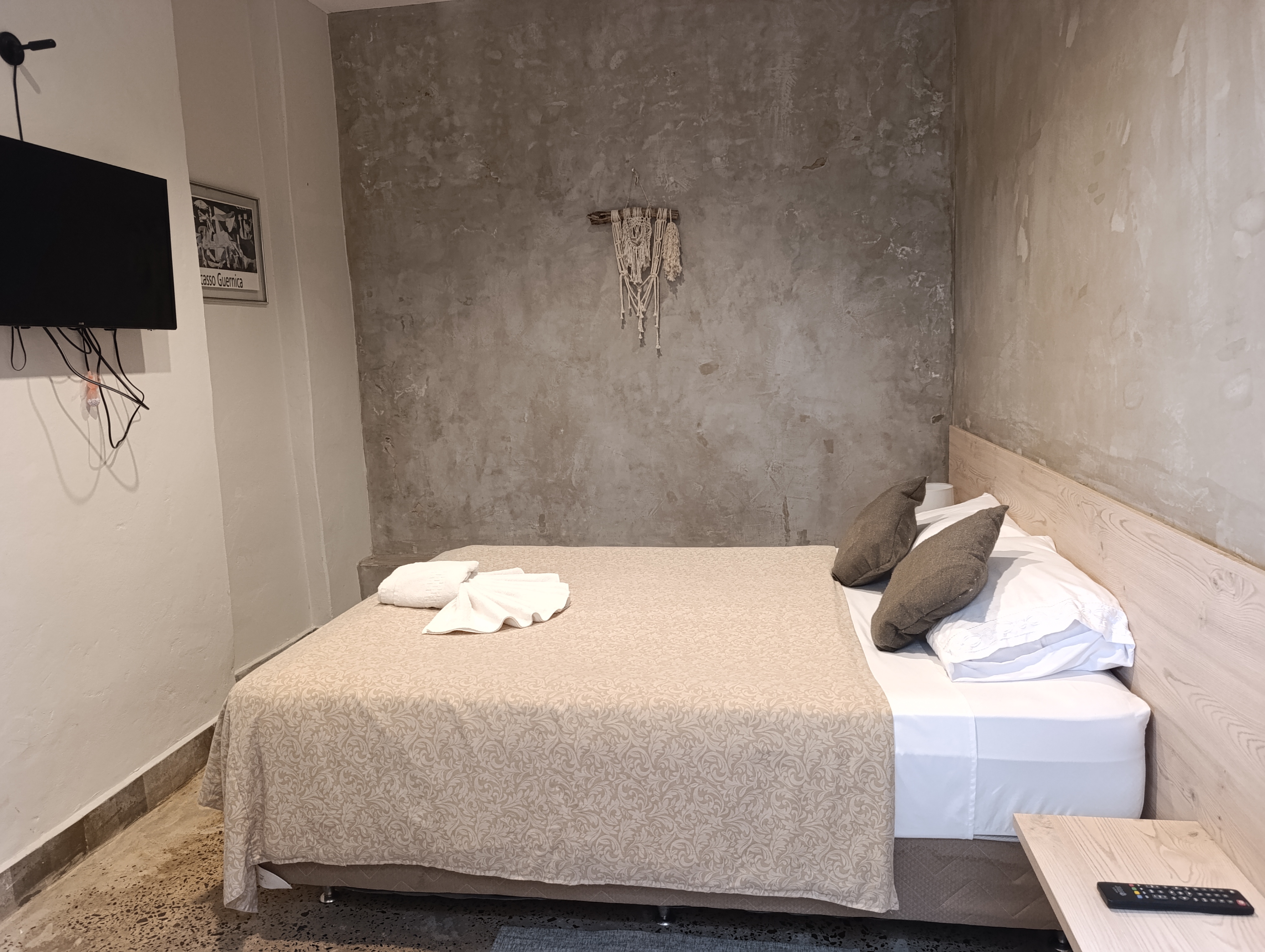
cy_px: 476
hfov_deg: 73.8
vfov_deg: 59.0
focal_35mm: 23
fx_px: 842
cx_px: 632
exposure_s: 1/33.3
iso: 1000
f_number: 1.6
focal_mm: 6.14
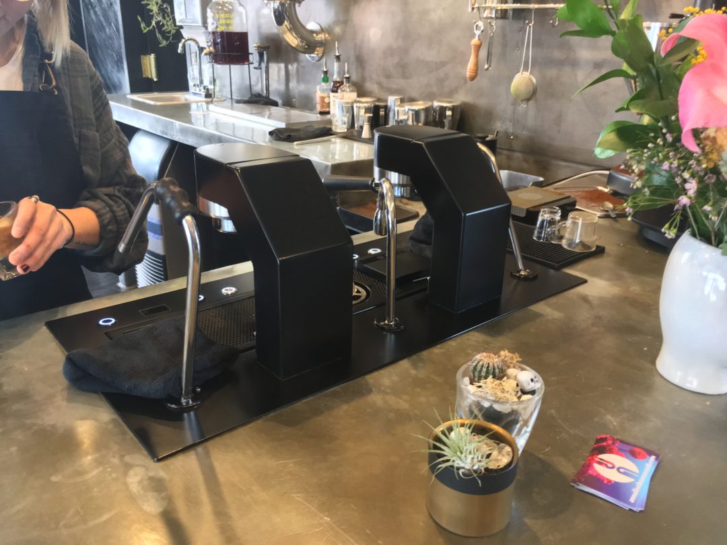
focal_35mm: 29
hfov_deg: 61.7
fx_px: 609
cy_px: 272
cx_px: 364
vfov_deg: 48.2
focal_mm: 4.15
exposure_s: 1/30
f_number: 2.2
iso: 250
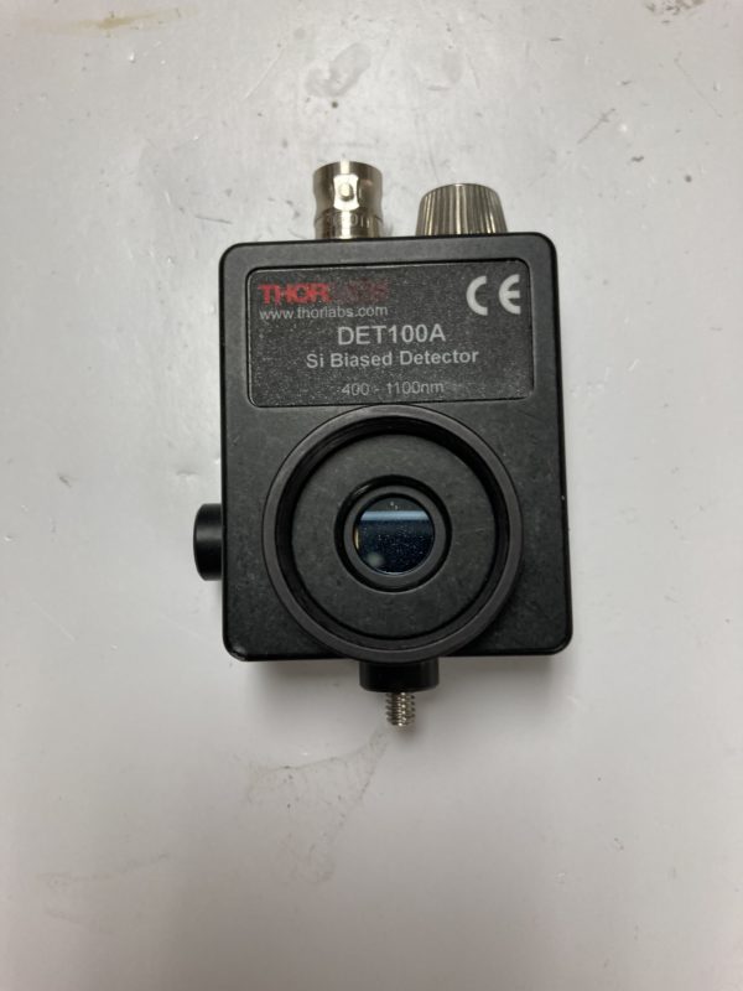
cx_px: 372
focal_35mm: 28
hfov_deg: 49.7
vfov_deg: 63.4
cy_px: 496
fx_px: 801
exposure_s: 1/120
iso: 80
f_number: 1.8
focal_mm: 3.99
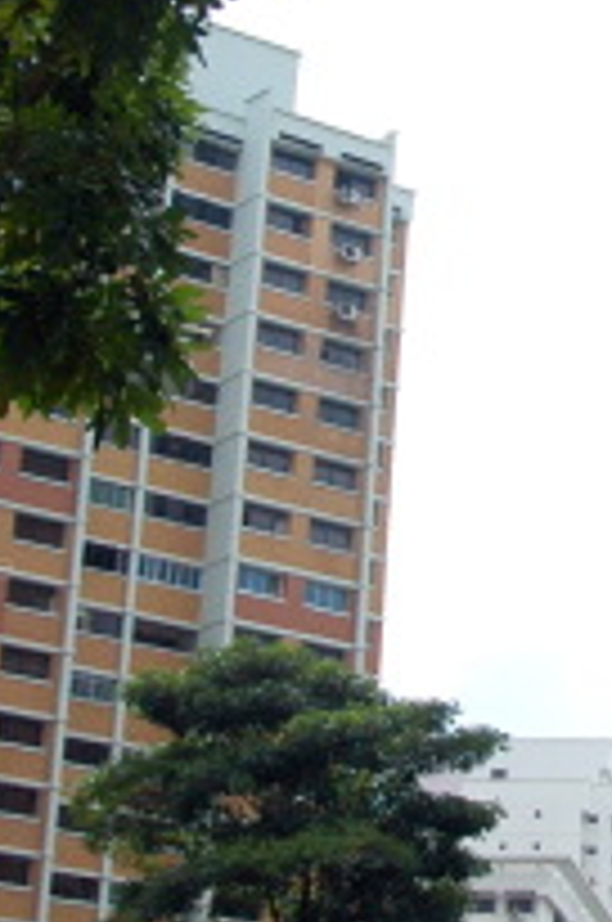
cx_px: 799
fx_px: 3147
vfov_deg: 16.6
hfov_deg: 10.8
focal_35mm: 123
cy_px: 319
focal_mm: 24
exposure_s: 1/2000
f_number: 3.8
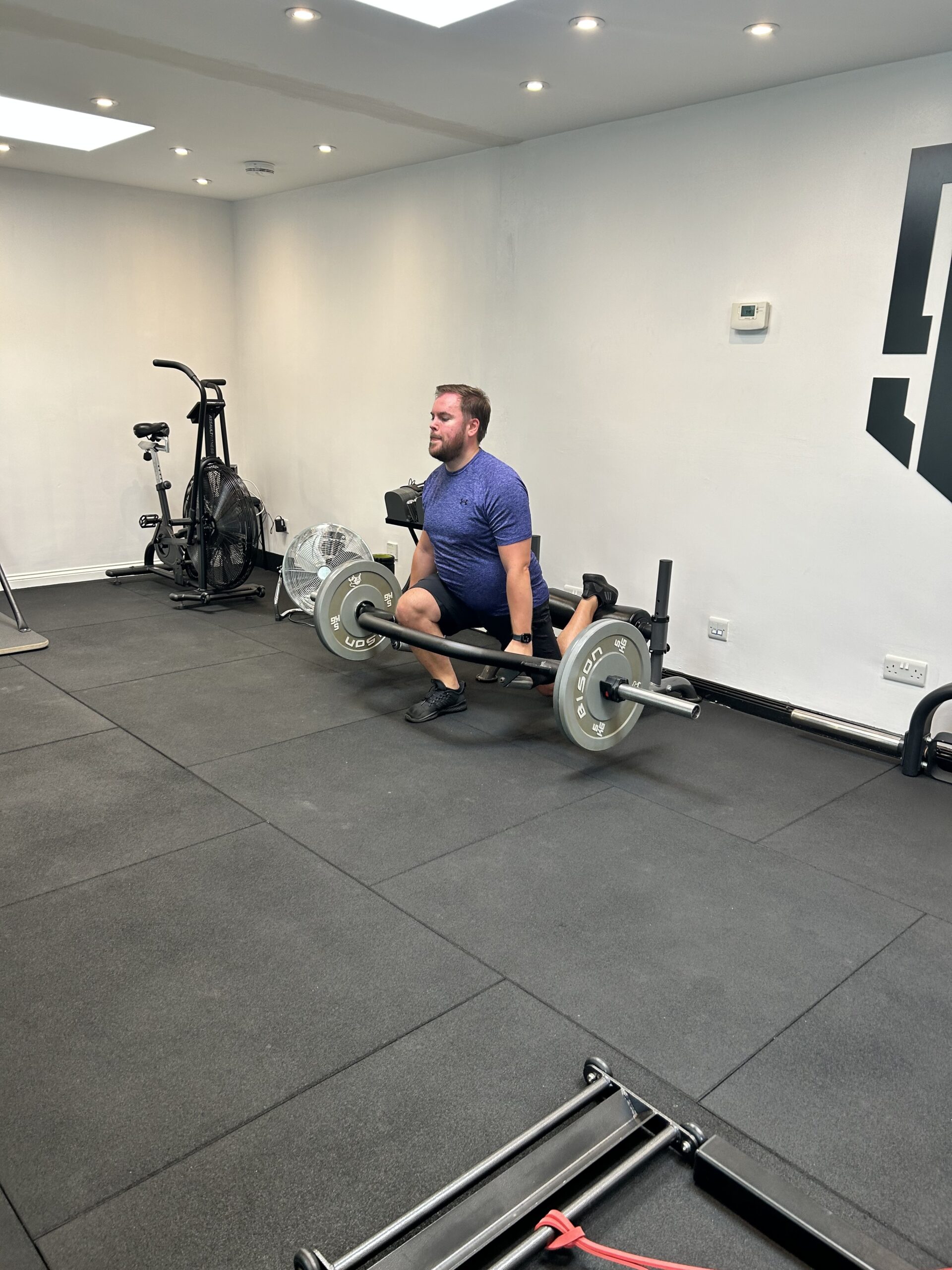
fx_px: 953
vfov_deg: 67.3
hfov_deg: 53.1
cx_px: 476
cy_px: 635
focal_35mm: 26
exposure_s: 1/100
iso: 64
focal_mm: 5.7
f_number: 1.5
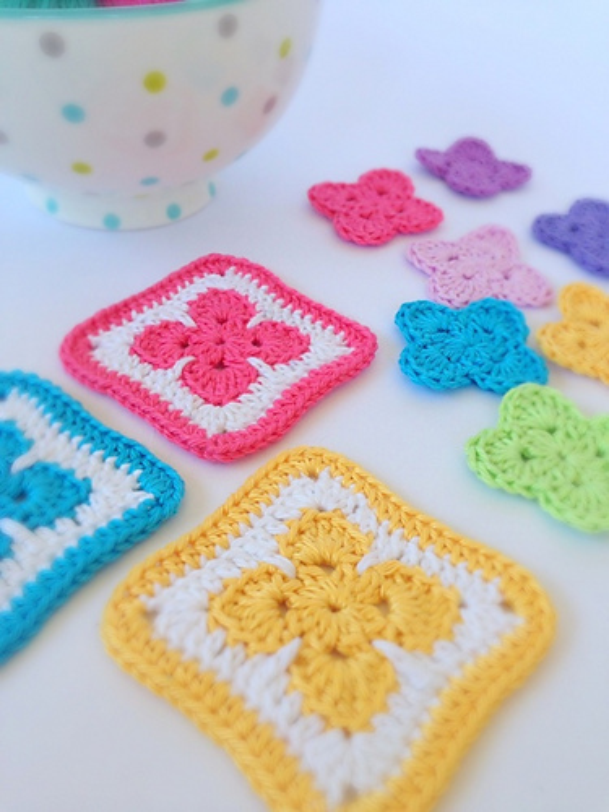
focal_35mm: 33
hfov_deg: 42.9
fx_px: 774
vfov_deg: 55.4
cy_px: 406
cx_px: 304
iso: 64
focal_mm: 4.12
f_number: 2.4
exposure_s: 1/120
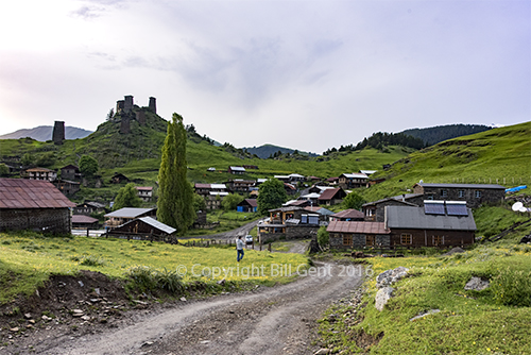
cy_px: 178
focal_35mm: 28
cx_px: 266
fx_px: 413
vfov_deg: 46.5
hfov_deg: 65.4
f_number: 8
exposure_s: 1/250
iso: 1000
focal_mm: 28
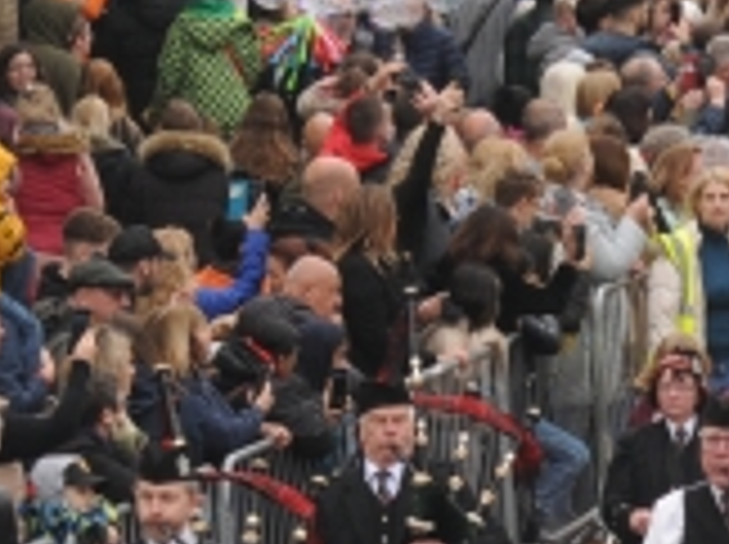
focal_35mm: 499
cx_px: 864
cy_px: 393
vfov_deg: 3.0
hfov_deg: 4.0
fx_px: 10493
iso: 640
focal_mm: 70
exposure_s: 1/250
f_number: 9
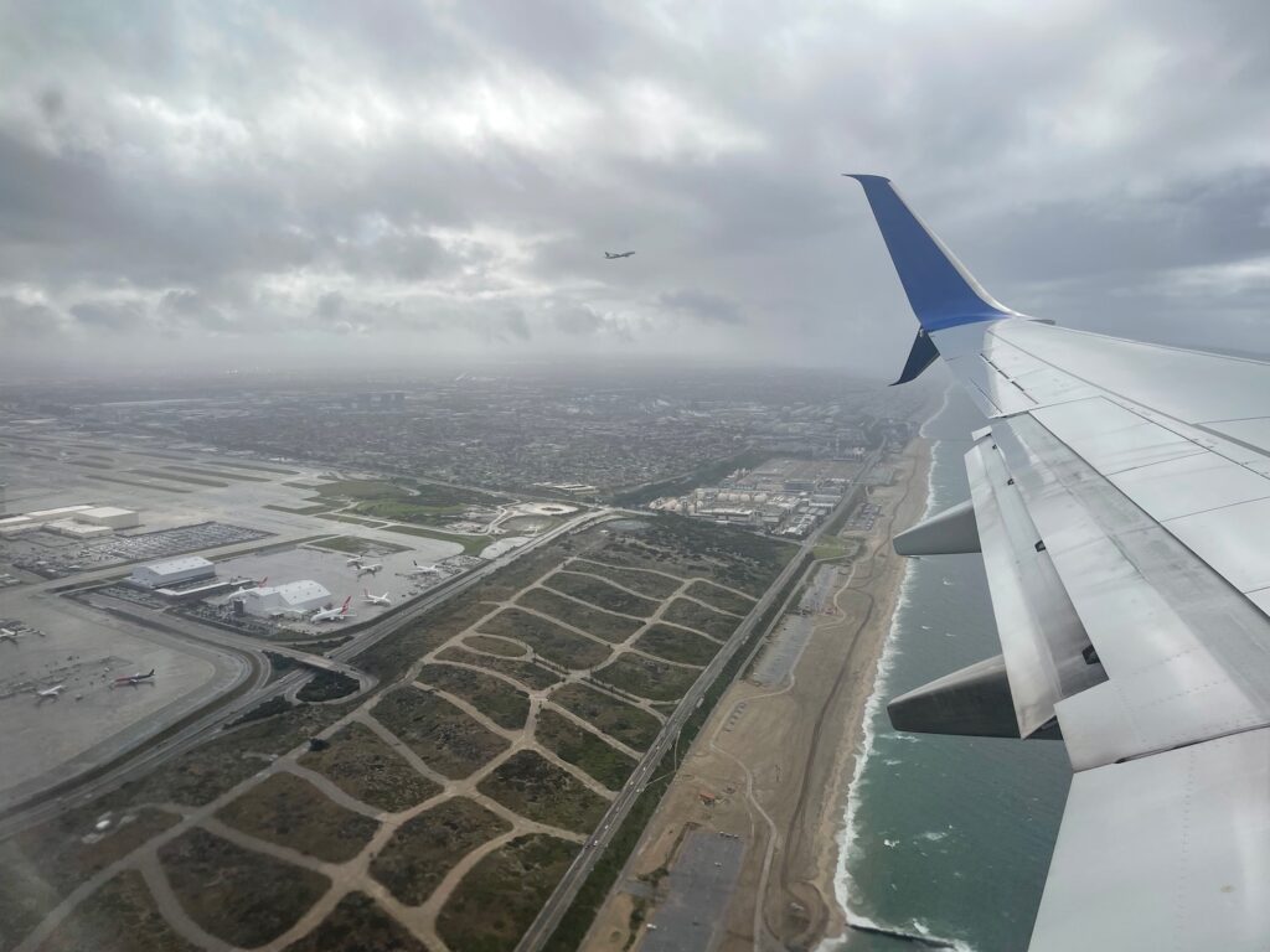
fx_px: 954
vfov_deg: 53.1
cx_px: 635
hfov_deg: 67.3
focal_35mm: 26
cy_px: 476
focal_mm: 5.1
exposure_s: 1/4525
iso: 32
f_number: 1.6
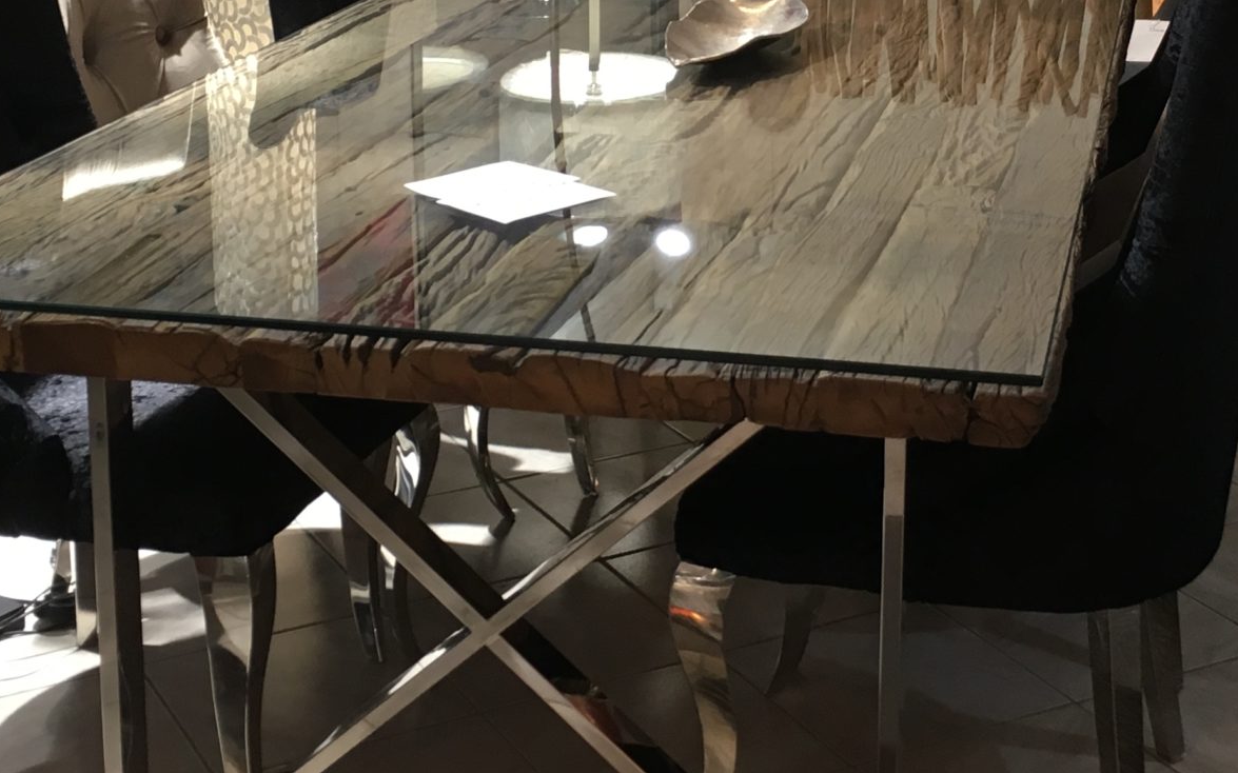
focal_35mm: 67
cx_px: 734
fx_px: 2260
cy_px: 117
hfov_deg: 30.6
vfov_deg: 19.2
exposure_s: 1/33
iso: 100
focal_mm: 4.15
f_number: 2.2
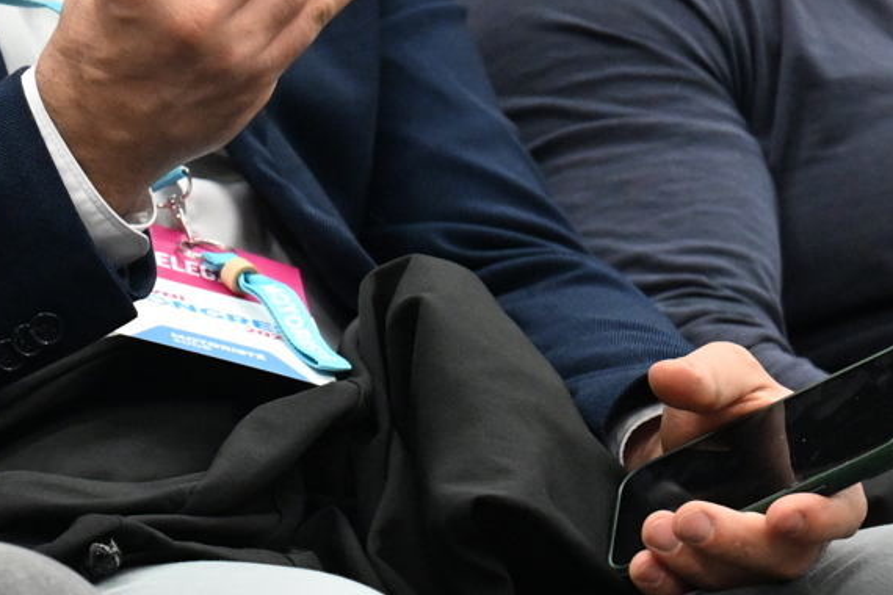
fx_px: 10442
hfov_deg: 4.9
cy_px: -224
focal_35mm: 421
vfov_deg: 3.3
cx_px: -94
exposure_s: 1/640
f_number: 3.5
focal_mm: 100
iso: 3200
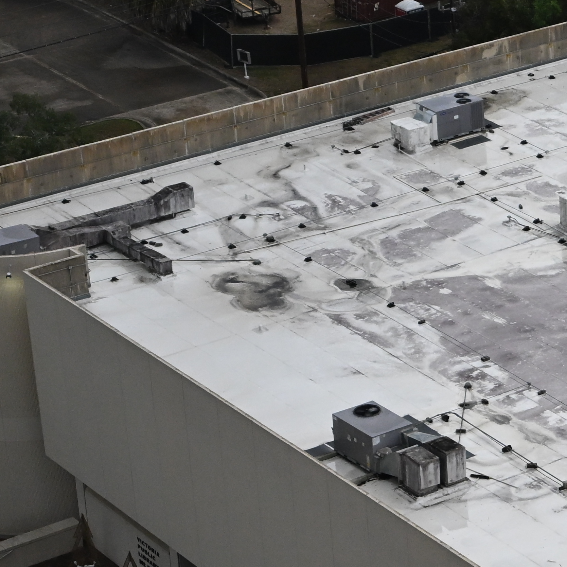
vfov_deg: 11.3
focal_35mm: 154
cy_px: 211
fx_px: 2854
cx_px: 1017
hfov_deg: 10.7
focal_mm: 50
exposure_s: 1/200
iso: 2500
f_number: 6.3
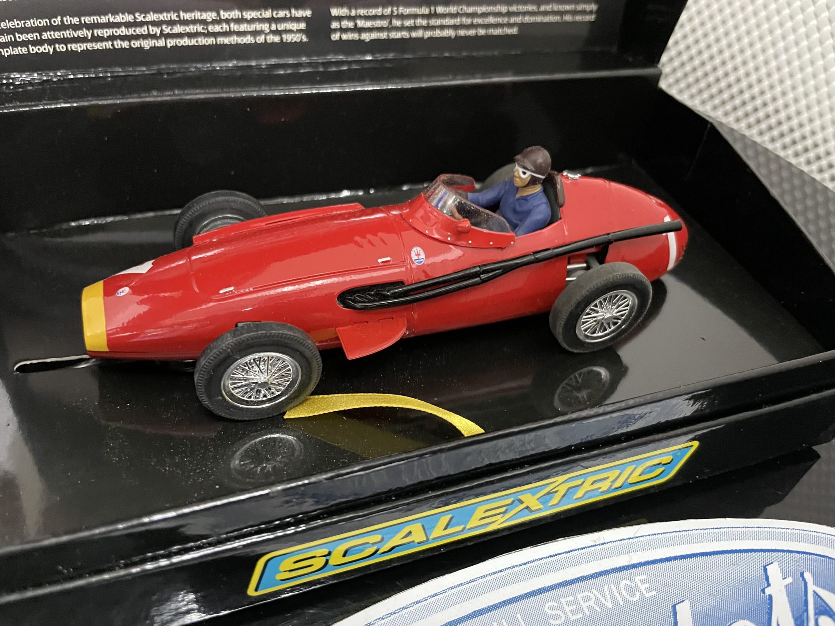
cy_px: 313
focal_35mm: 26
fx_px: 627
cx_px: 418
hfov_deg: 67.3
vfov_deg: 53.1
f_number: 1.6
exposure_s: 1/30
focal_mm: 4.2
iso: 800
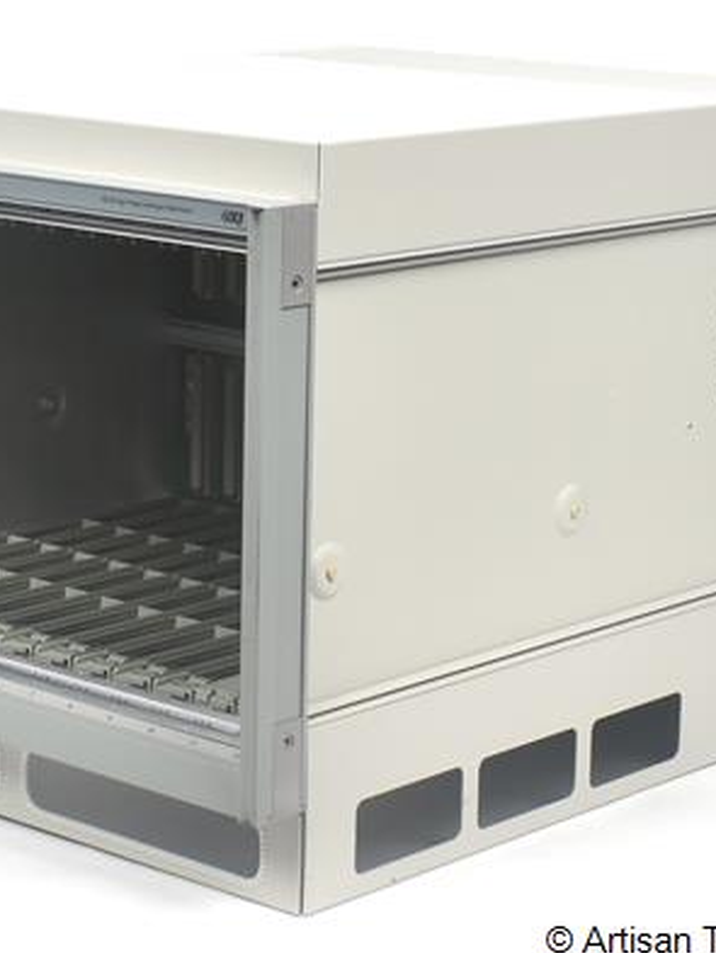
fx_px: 1213
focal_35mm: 44
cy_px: 480
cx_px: 289
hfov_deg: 32.8
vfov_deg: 42.9
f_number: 10
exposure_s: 1/200
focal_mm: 20
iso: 100
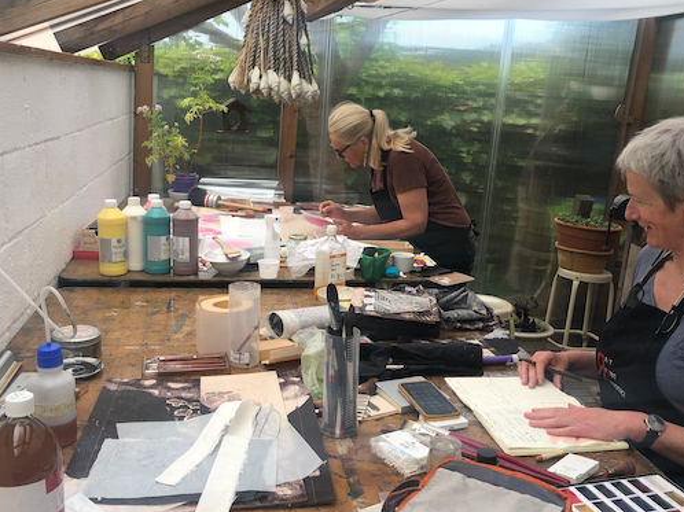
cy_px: 273
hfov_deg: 51.3
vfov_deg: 39.6
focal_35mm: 36
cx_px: 363
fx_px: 711
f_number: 1.8
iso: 20
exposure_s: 1/390
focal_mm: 3.99
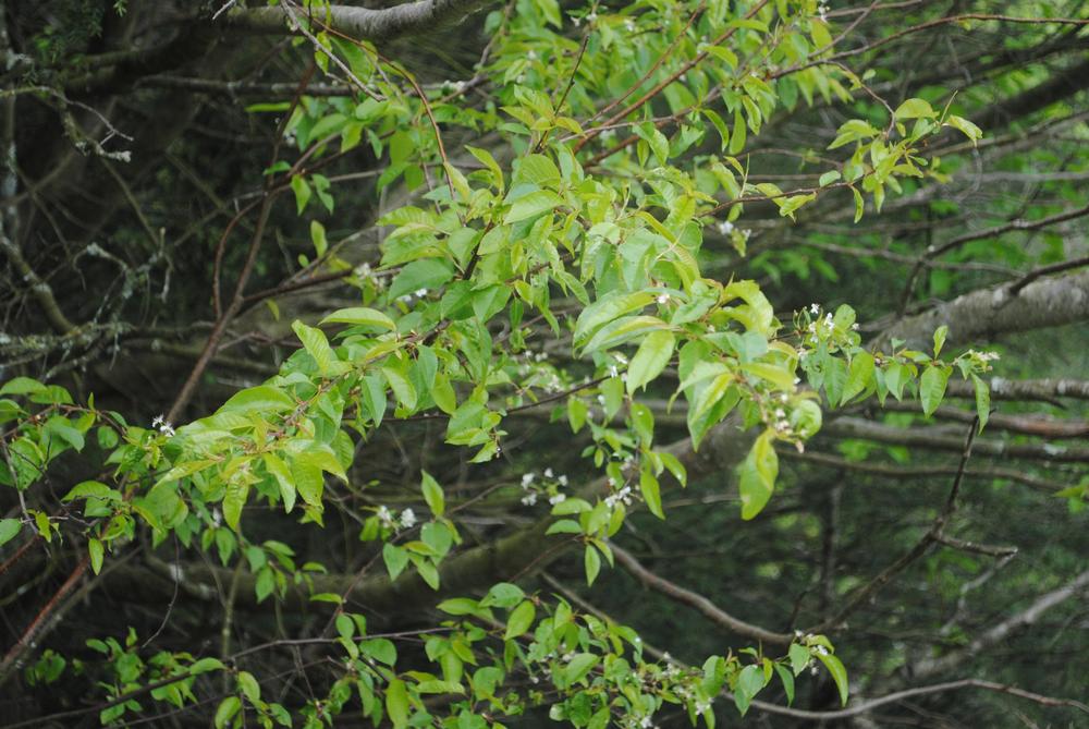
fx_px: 2498
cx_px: 544
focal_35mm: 82
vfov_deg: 16.6
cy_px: 364
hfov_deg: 24.6
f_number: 5.6
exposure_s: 1/100
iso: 200
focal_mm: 55
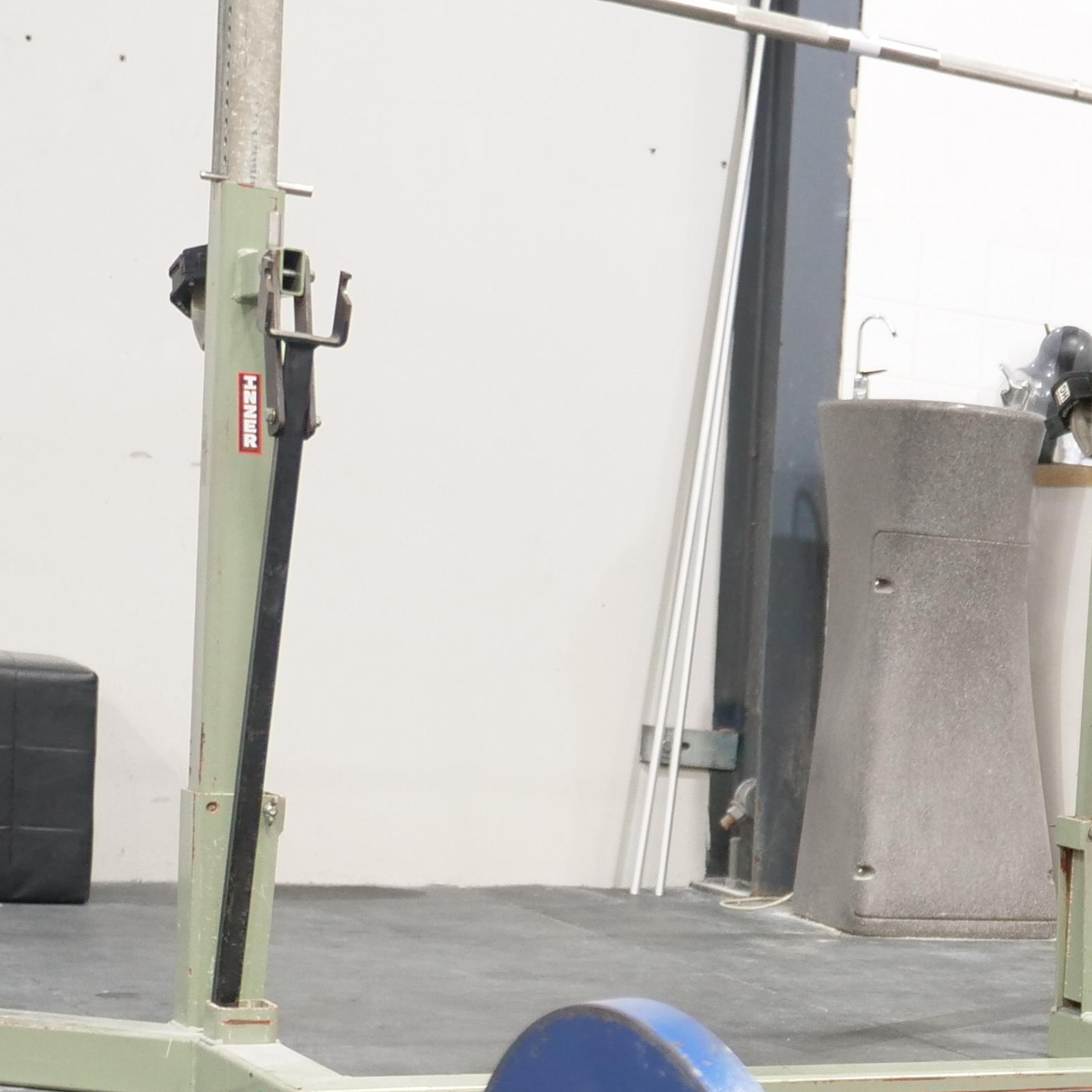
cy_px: 928
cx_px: 1674
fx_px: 2784
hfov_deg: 19.2
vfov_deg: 21.8
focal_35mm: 78
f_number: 2.8
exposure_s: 1/60
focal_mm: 14
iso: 500
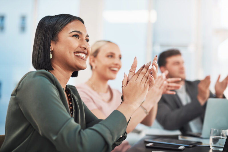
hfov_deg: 39.6
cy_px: 76
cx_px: 114
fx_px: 317
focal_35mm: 50
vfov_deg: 27.0
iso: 200
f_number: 2
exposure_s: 1/320
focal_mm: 50
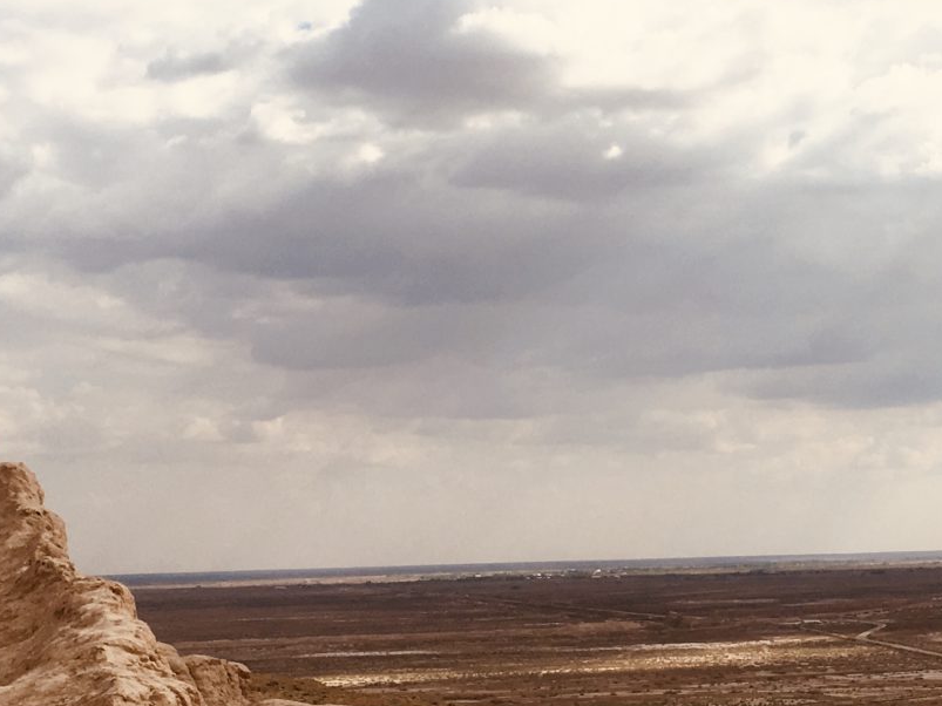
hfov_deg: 26.0
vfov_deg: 19.8
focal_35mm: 74
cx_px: 720
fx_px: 2013
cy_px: 453
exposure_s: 1/2849
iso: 25
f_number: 2.2
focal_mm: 4.15
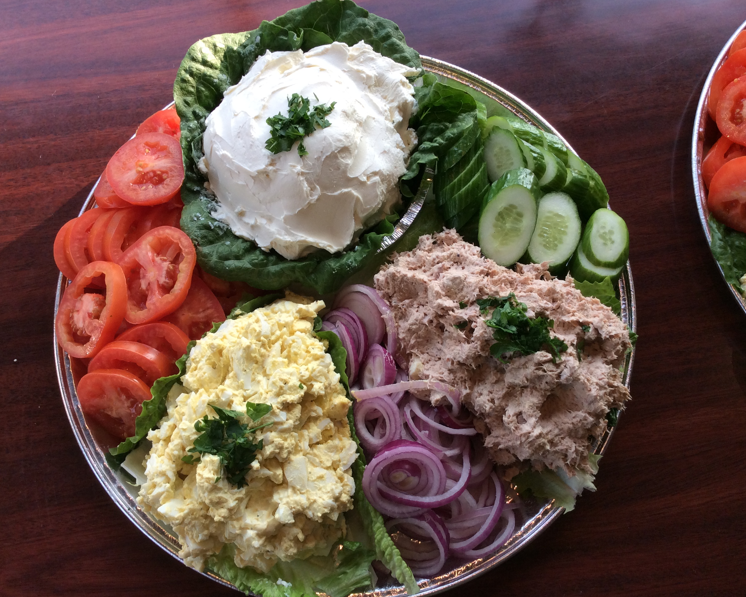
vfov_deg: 43.4
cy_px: 297
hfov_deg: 52.8
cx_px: 365
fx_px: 751
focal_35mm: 34
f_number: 2.4
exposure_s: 1/120
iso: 40
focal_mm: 3.3
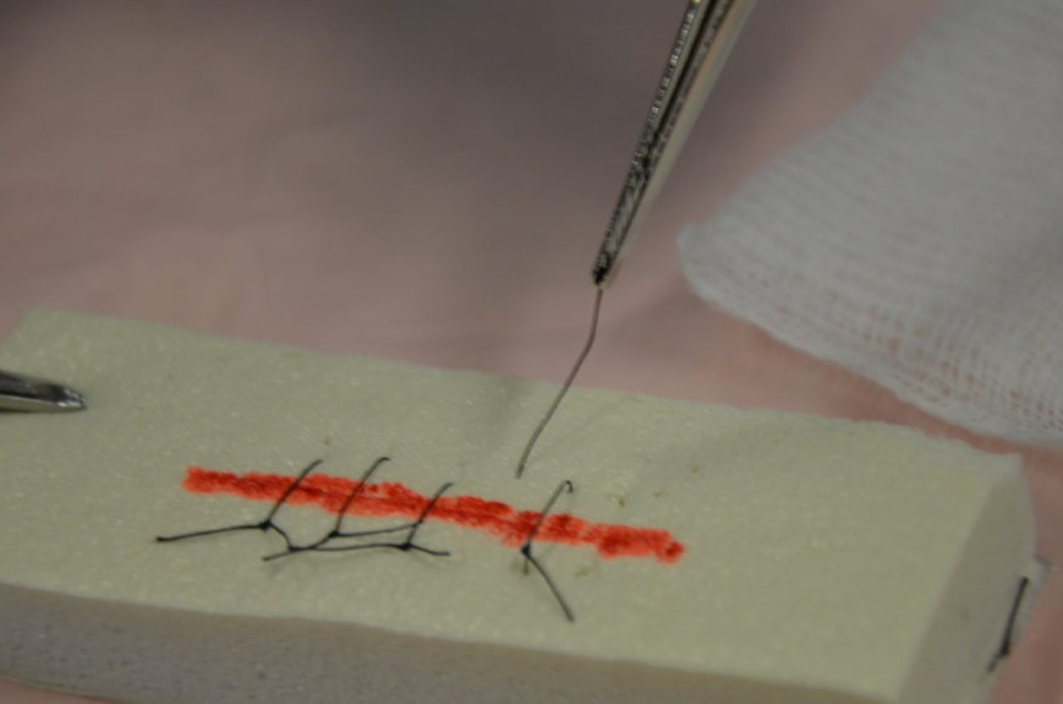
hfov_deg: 11.1
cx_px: 604
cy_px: 392
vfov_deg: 7.4
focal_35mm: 186
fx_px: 5467
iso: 800
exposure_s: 1/60
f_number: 5.6
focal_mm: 105
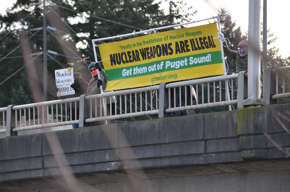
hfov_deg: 9.2
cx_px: 145
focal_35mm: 225
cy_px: 96
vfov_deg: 6.1
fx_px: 1809
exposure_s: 1/500
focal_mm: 150
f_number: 5.6
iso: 360
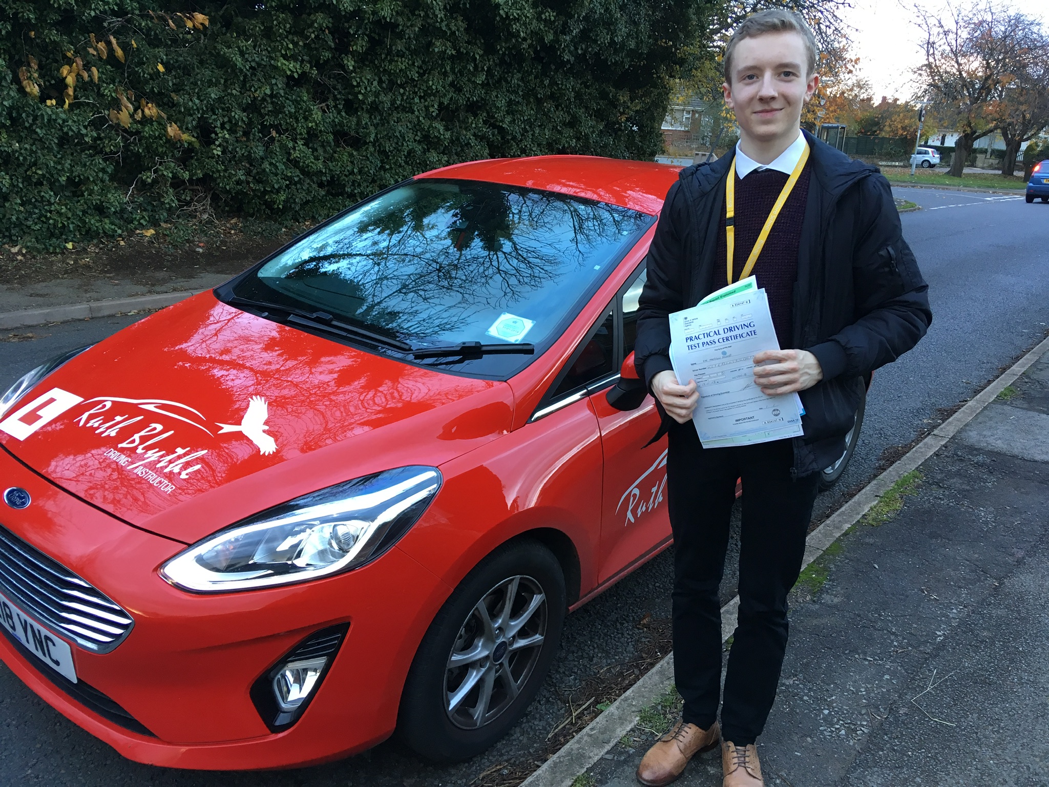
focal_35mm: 29
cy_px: 394
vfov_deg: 48.2
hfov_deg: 61.7
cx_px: 524
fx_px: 879
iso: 40
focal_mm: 4.15
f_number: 2.2
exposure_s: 1/33
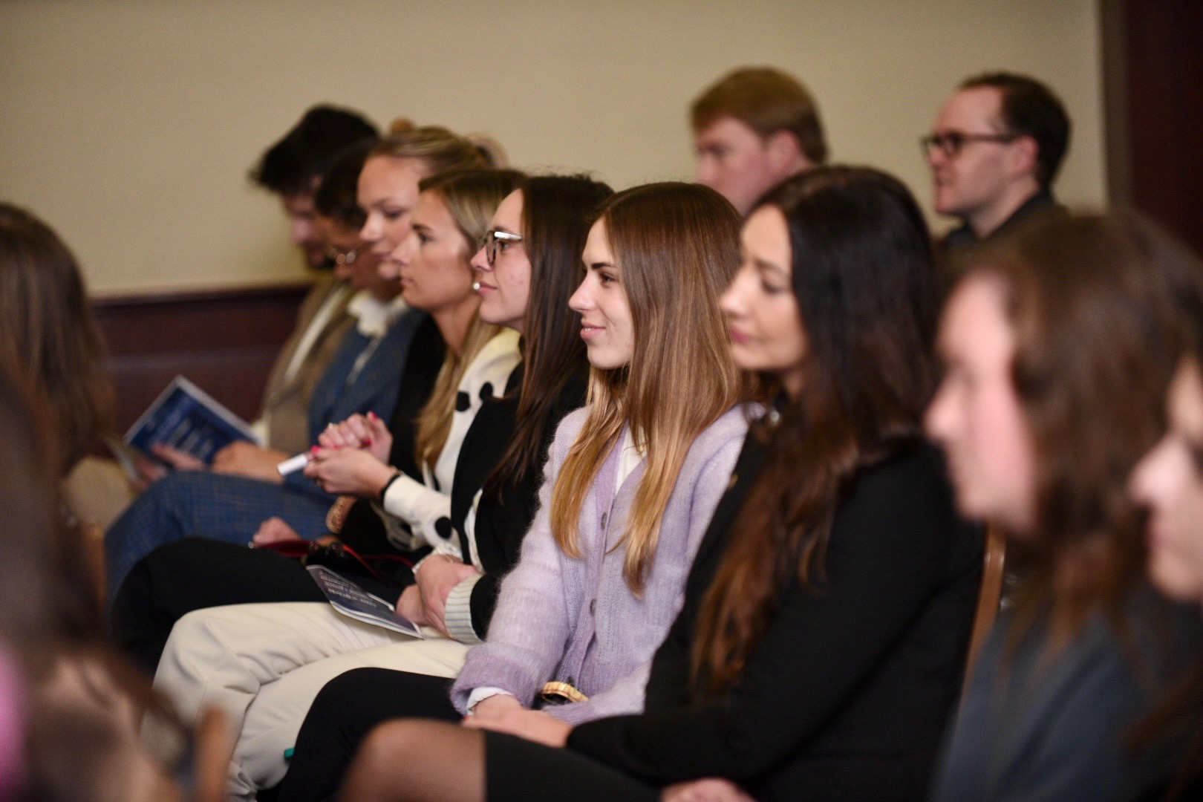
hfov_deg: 10.8
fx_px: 6349
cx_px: 602
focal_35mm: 190
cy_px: 401
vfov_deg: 7.2
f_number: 2.8
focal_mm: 190
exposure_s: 1/200
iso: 1250
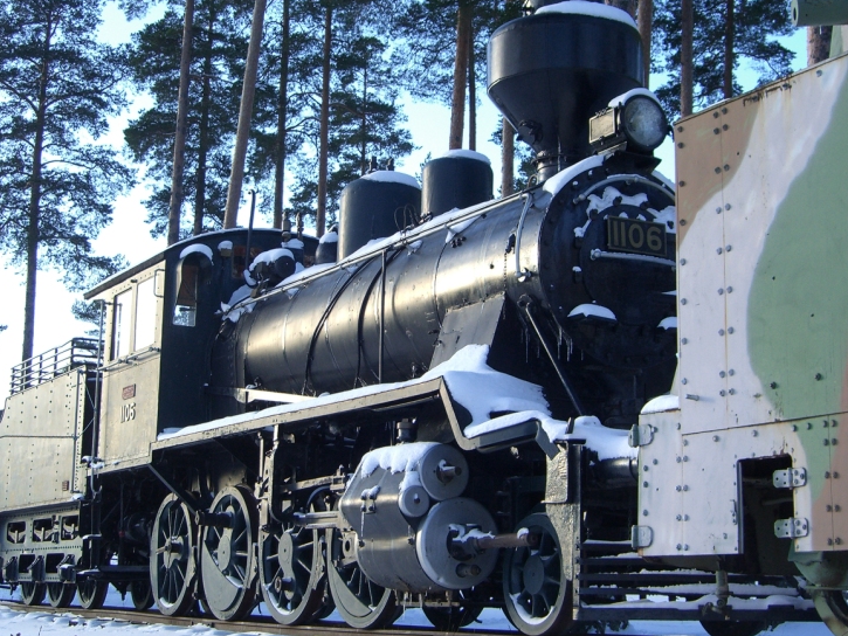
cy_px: 289
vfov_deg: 22.6
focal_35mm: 65
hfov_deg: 29.8
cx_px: 414
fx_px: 1593
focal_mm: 9.5
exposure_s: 1/200
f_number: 3.1
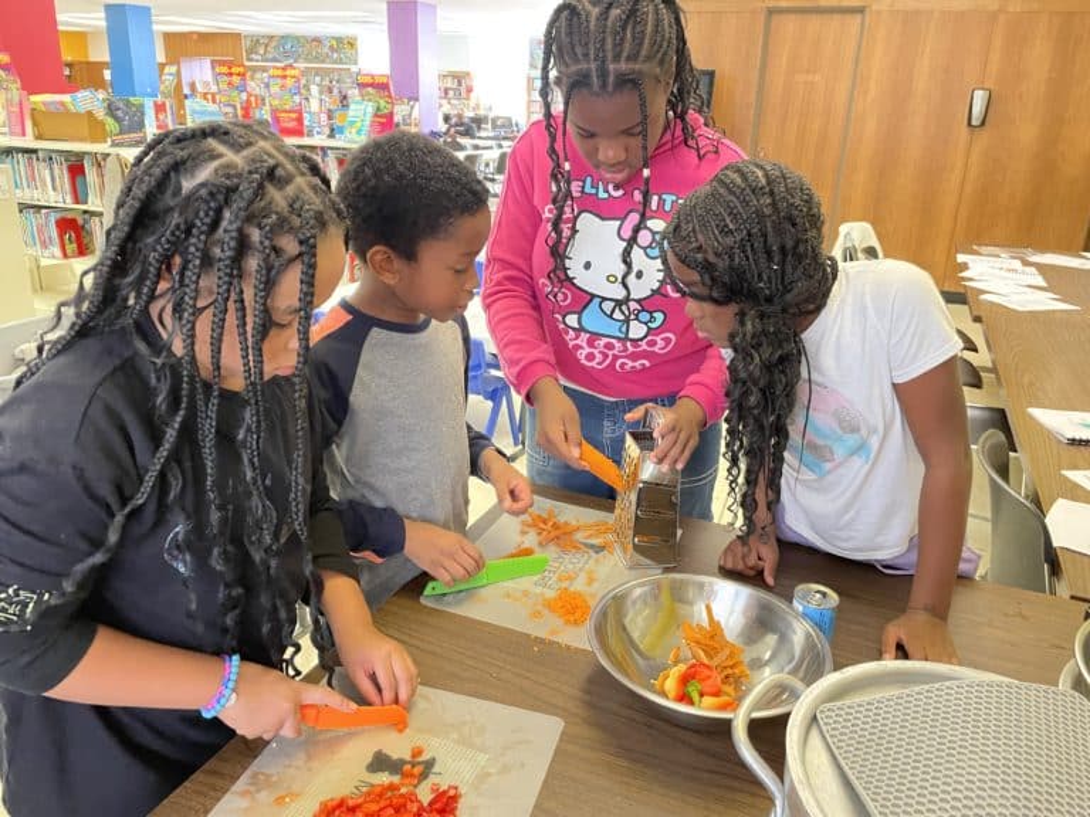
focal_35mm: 26
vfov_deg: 53.1
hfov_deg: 67.3
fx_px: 819
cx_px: 545
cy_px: 408
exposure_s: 1/60
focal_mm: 4.2
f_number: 1.6
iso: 400
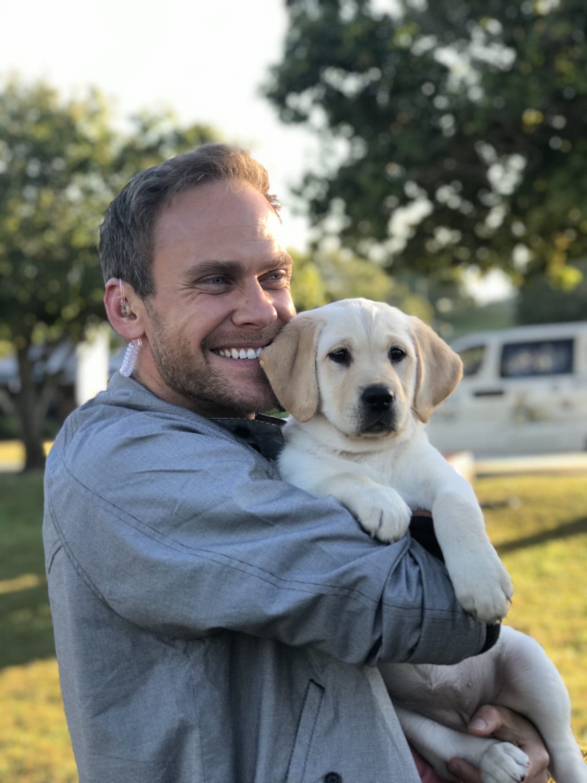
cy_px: 392
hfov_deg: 25.7
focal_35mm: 57
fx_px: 1289
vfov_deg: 33.8
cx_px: 294
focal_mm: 6.6
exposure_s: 1/100
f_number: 2.8
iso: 20
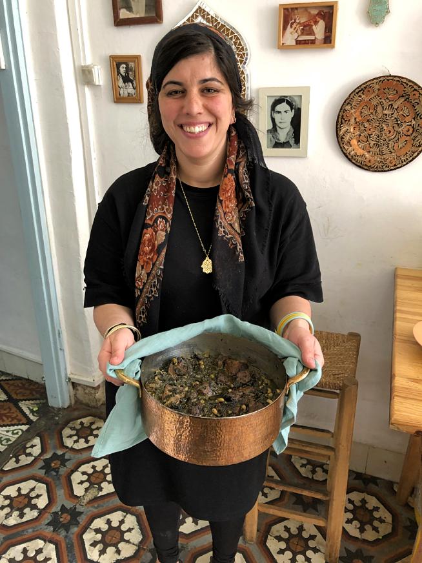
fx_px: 455
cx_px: 211
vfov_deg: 63.4
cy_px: 282
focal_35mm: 28
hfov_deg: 49.7
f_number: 1.8
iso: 40
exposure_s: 1/17
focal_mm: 4
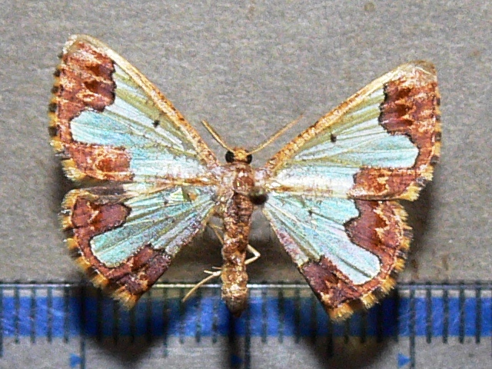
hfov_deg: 42.1
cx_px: 246
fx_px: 640
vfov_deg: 32.2
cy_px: 184
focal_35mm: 45
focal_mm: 9.4
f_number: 4
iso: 100
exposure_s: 1/30
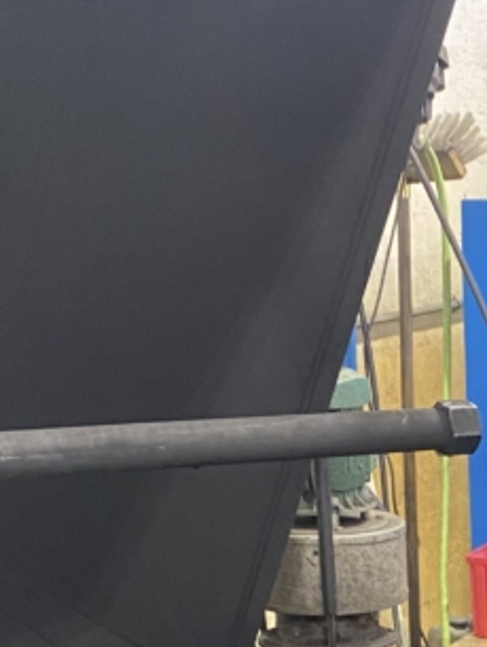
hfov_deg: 16.2
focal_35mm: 87
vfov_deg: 20.2
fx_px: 1630
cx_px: 606
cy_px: 886
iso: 400
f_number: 1.8
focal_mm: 4.25
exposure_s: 1/50
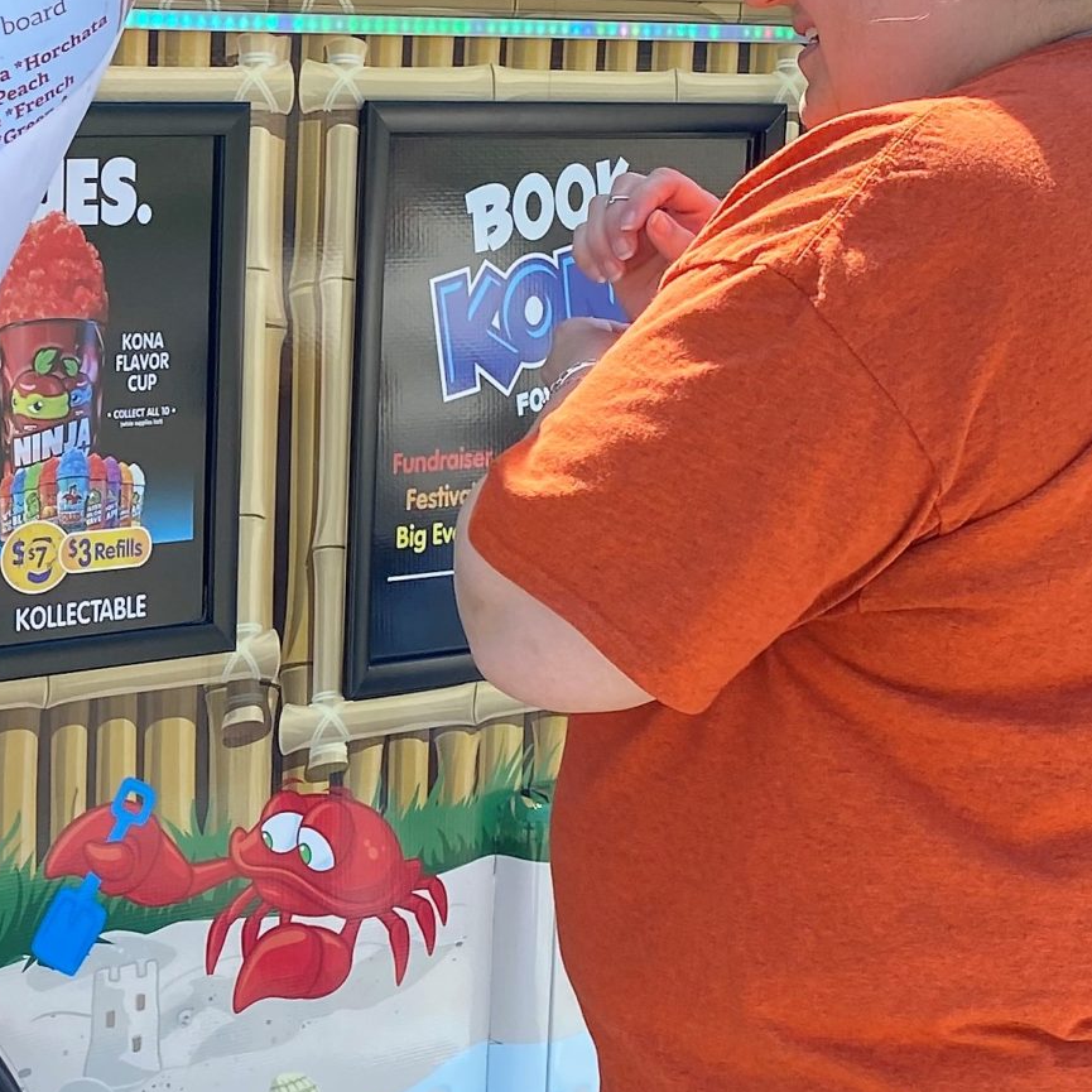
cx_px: 162
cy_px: 843
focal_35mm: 68
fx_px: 2427
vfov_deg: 25.0
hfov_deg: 24.8
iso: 32
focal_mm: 4.25
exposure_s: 1/690
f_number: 1.8
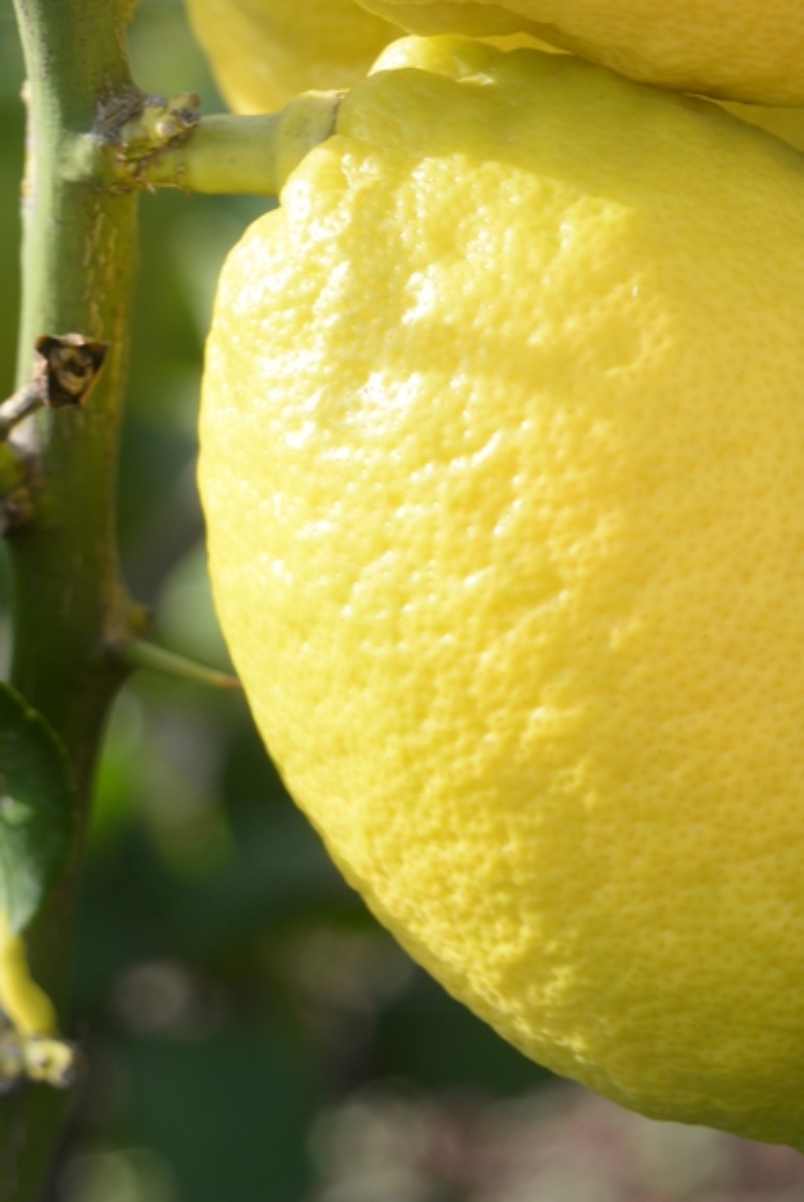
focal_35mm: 221
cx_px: 884
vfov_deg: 9.2
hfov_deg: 6.2
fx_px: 7385
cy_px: -144
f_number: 7.1
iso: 100
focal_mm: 72
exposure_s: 1/125
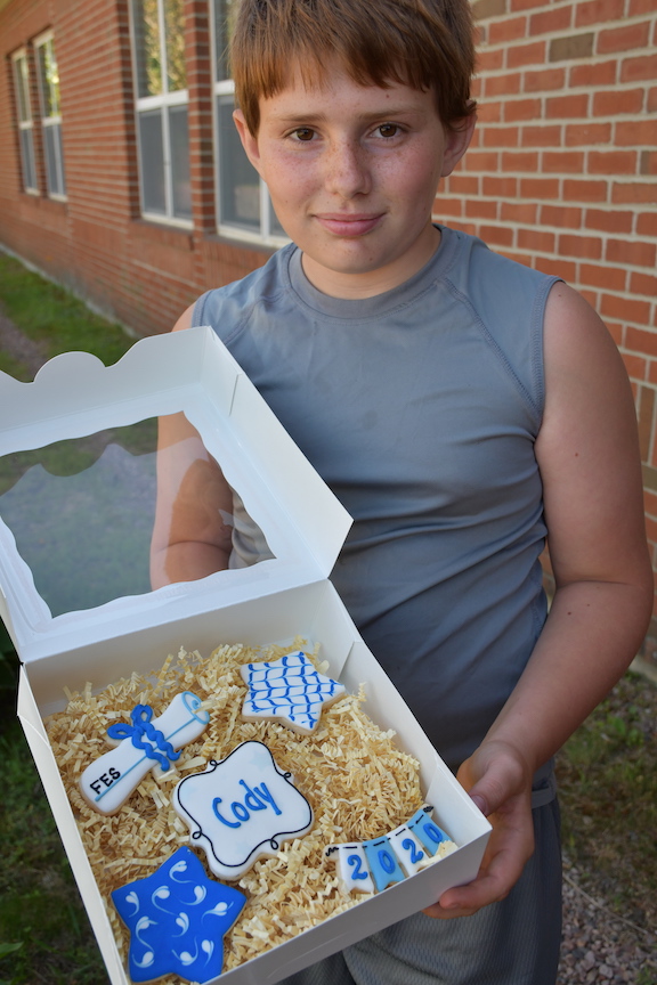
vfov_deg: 53.1
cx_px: 328
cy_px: 492
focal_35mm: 36
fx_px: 985
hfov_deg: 36.9
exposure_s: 1/250
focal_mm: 24
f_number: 5.6
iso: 250
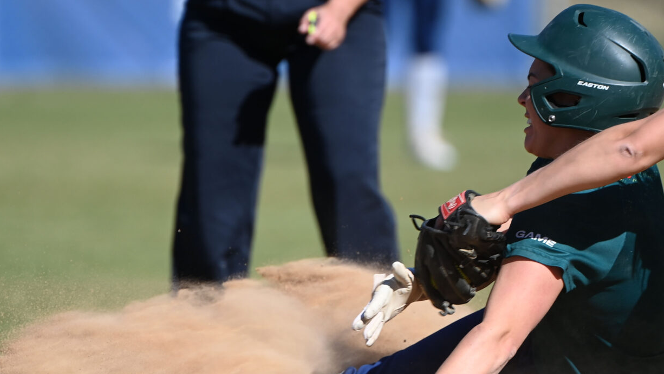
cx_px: 361
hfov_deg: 2.5
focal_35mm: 875
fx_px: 15408
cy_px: 172
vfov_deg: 1.4
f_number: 4
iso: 200
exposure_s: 1/2000
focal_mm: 400
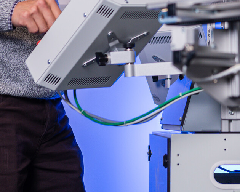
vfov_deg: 9.8
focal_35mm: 155
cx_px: 213
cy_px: -43
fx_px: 1101
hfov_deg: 12.4
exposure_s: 1/100
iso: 320
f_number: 4
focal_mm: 52
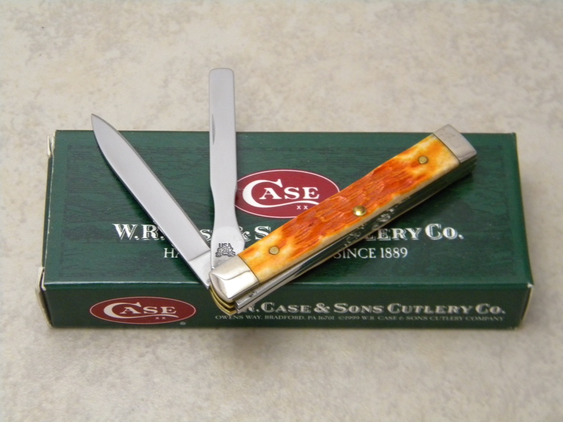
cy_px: 211
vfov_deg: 17.8
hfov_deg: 23.6
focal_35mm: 83
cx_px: 282
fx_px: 1350
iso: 400
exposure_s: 1/30
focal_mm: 15.1
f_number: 4.5
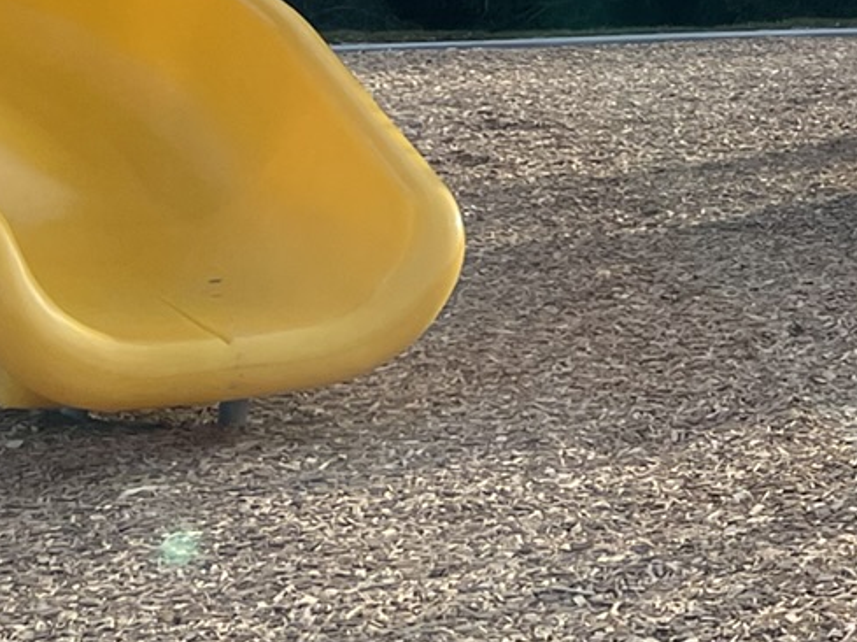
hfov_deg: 15.1
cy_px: -412
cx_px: 1633
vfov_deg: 12.7
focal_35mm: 109
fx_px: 2697
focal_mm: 4.2
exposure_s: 1/1855
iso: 32
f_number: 1.6
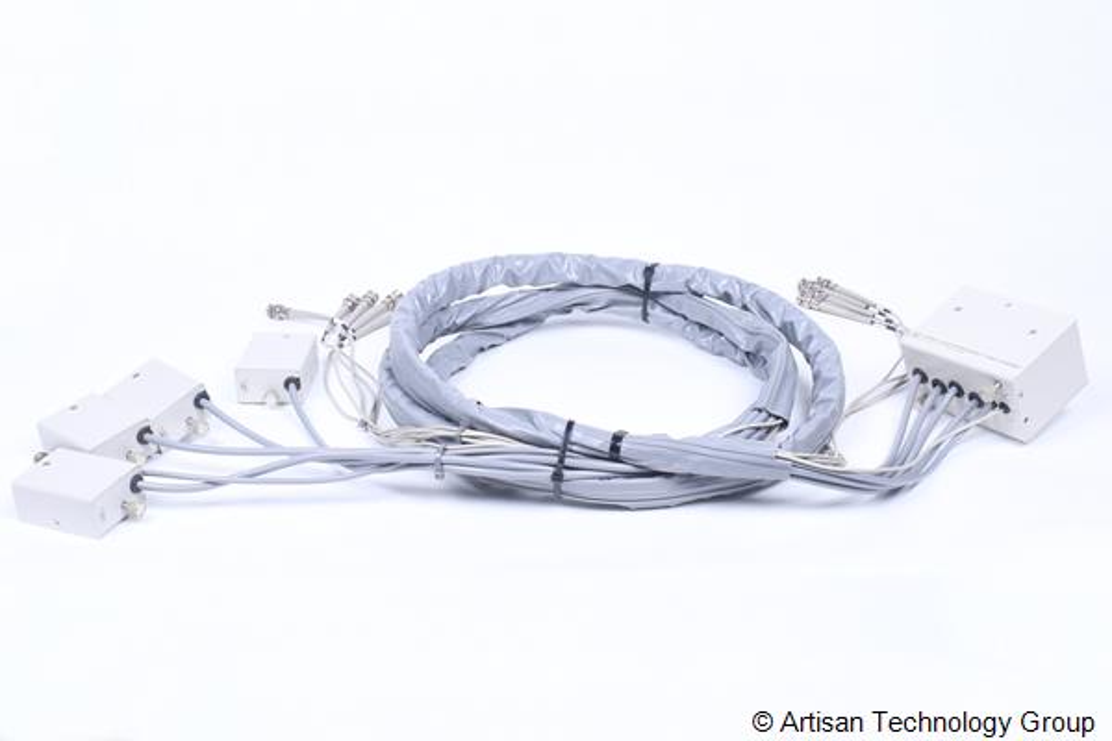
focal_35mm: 37
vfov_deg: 35.9
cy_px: 370
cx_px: 556
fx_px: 1143
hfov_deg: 51.9
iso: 200
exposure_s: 1/200
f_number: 13
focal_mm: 25
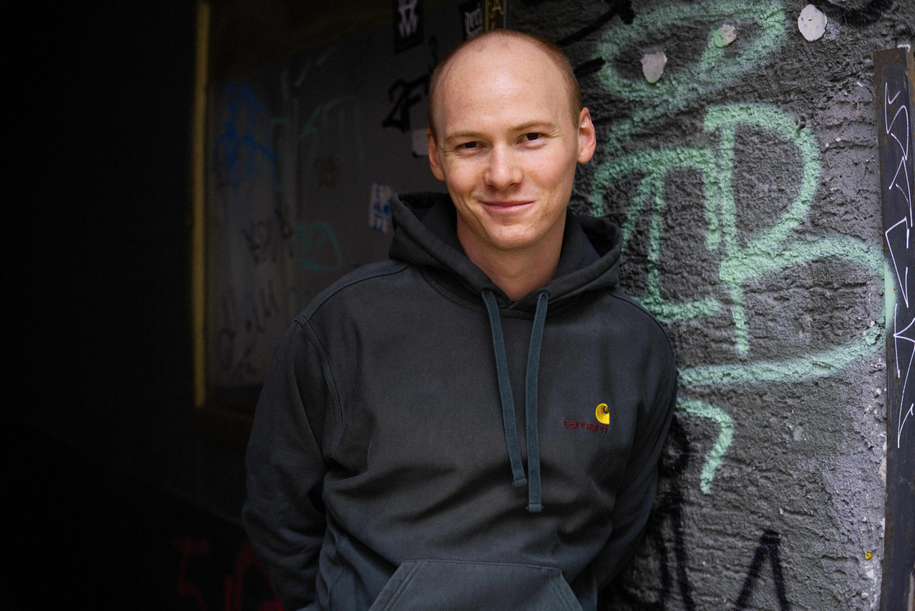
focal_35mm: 53
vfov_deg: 25.5
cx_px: 458
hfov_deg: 37.5
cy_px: 306
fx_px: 1348
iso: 160
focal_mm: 35
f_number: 2.8
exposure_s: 1/120
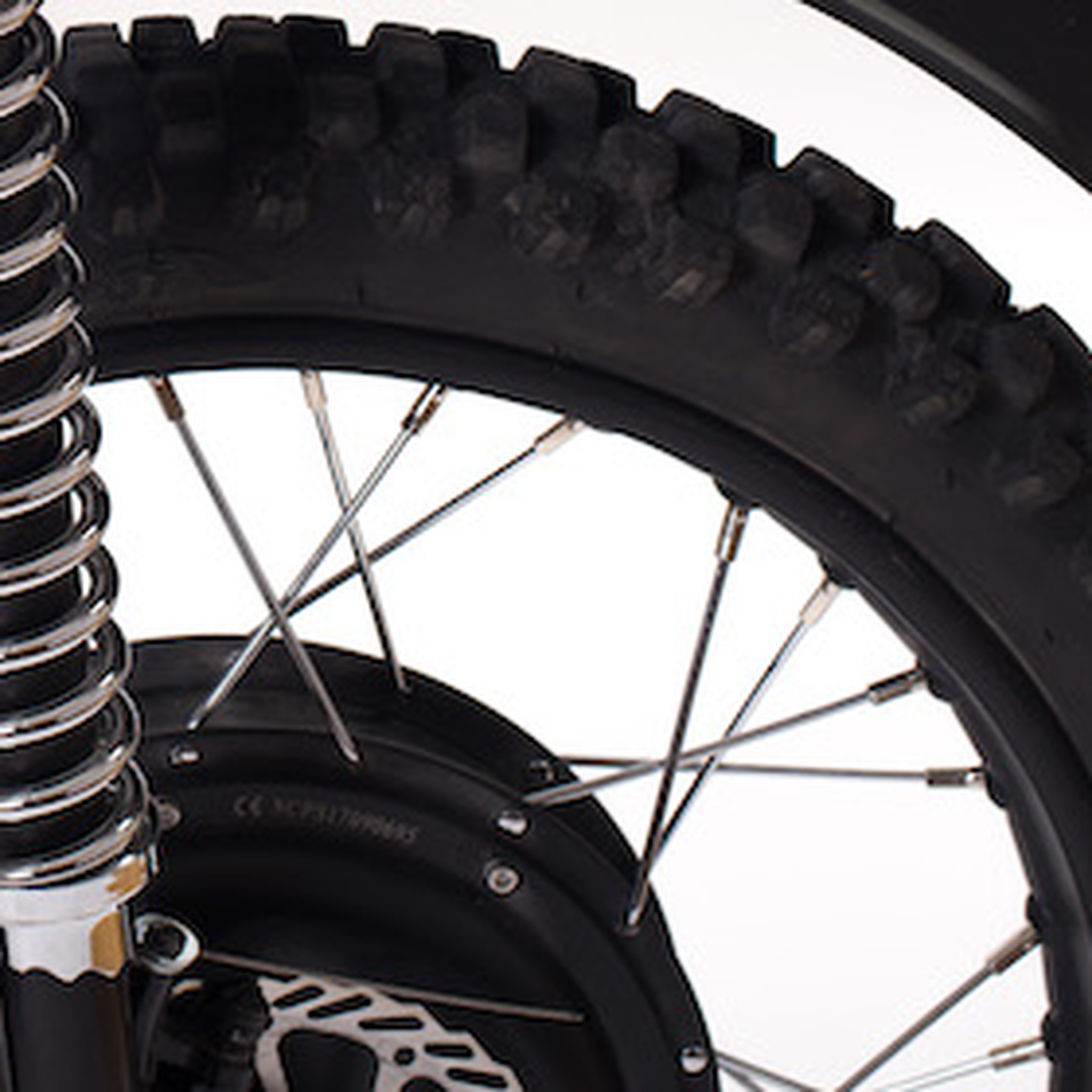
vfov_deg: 9.4
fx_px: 6496
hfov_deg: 9.4
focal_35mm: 182
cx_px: -480
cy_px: -435
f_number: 7.1
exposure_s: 1/160
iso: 160
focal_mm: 50
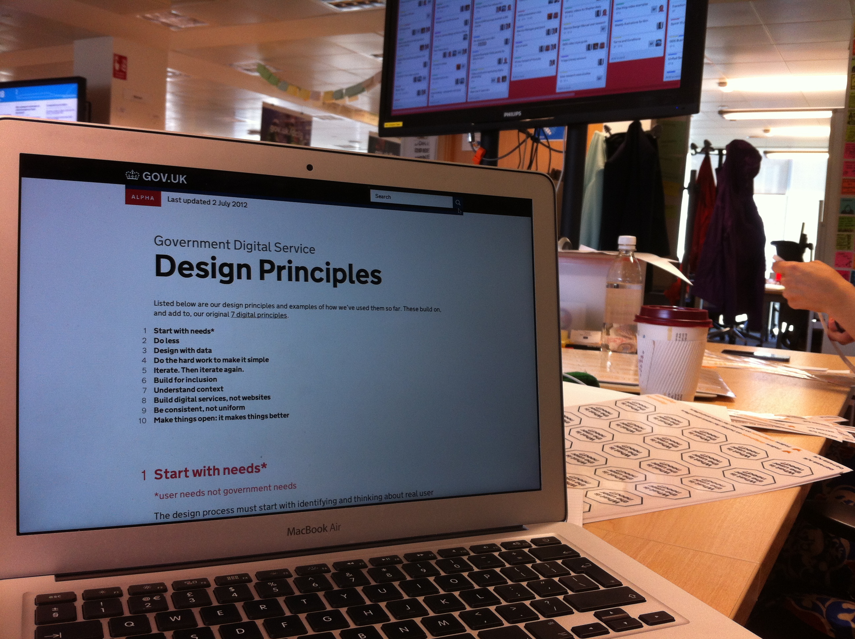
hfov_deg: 52.7
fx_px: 863
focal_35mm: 35
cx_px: 428
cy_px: 320
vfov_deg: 40.6
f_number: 2.8
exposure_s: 1/24
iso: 80
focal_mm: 3.85
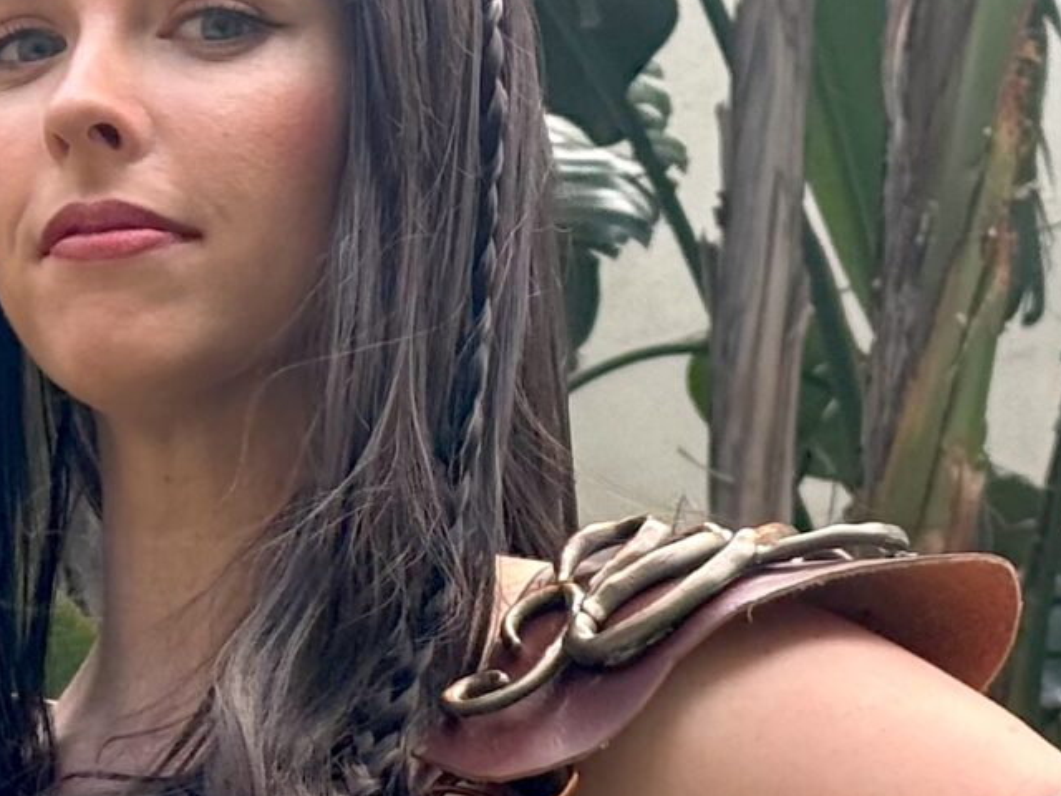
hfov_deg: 10.2
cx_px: 36
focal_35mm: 192
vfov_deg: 7.7
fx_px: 5885
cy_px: 949
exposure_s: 1/176
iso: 80
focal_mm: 6.76
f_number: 1.78
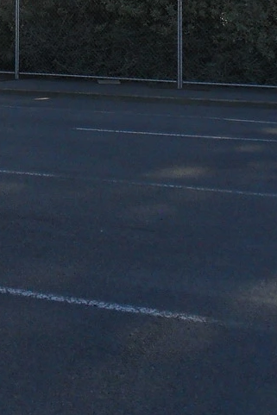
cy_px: -46
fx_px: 969
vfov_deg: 22.7
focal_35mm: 84
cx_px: -44
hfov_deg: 15.7
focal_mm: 4.9
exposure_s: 1/750
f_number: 3.5
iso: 100
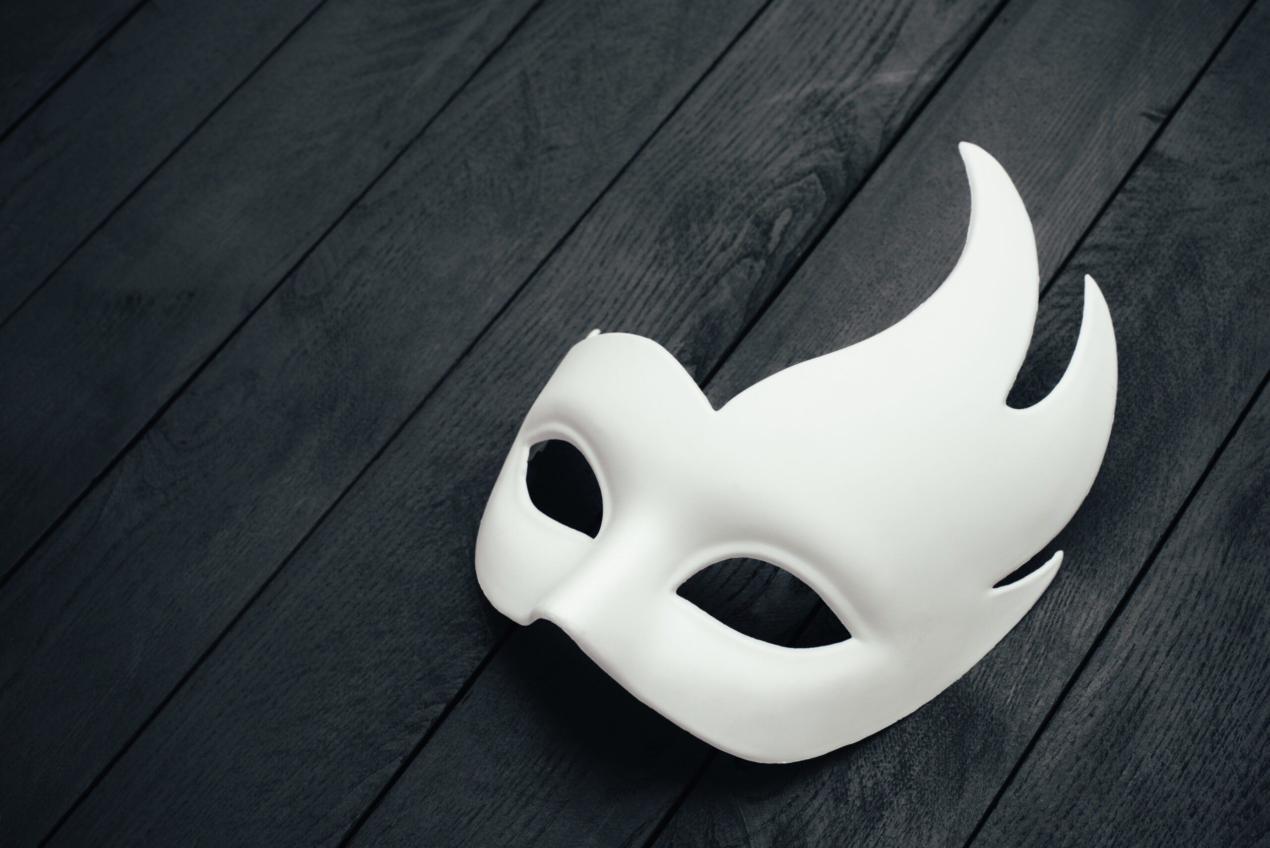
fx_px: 1764
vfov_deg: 27.0
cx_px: 635
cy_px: 424
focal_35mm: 50
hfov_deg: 39.6
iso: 160
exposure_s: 1/100
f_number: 10
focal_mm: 50
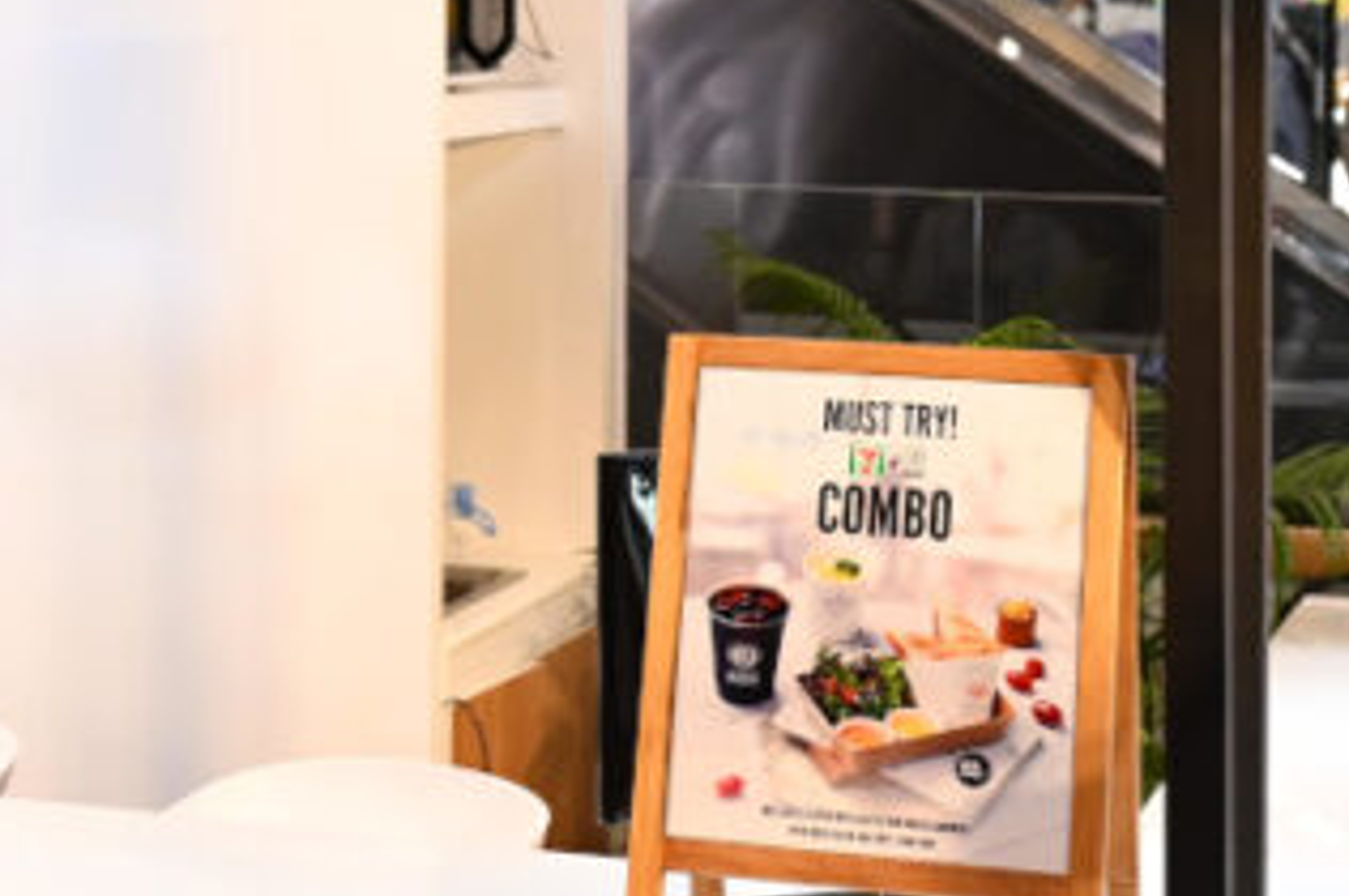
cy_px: -105
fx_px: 4492
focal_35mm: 120
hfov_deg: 15.9
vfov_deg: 11.2
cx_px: -564
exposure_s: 1/125
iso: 640
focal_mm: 37
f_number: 2.8
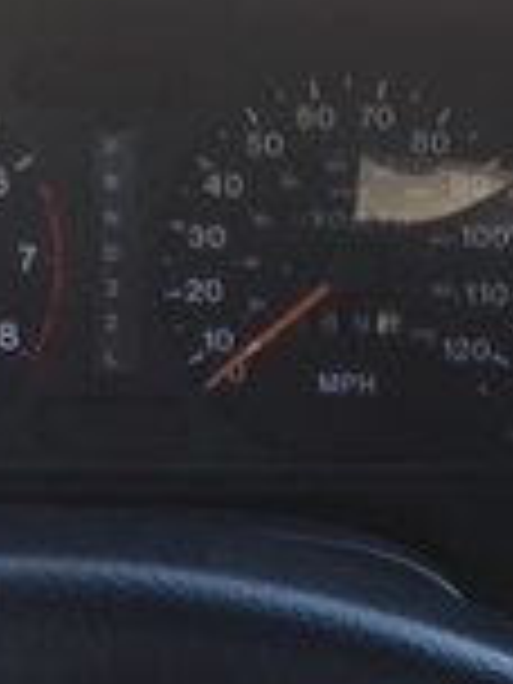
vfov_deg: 15.5
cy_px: 828
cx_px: 297
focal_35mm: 122
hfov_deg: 12.1
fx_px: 2411
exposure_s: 1/120
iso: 50
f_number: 2.2
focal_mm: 4.15
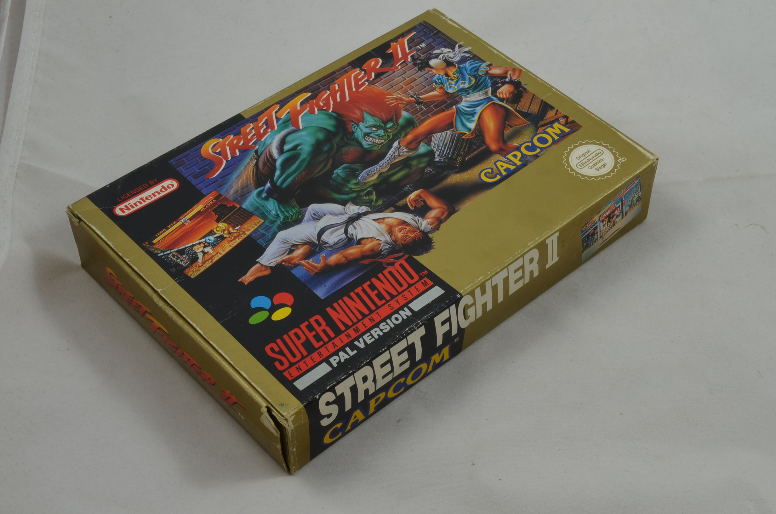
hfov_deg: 33.5
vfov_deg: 22.5
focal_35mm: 60
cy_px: 257
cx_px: 388
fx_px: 1291
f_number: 20
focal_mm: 40
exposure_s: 1/2
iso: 100
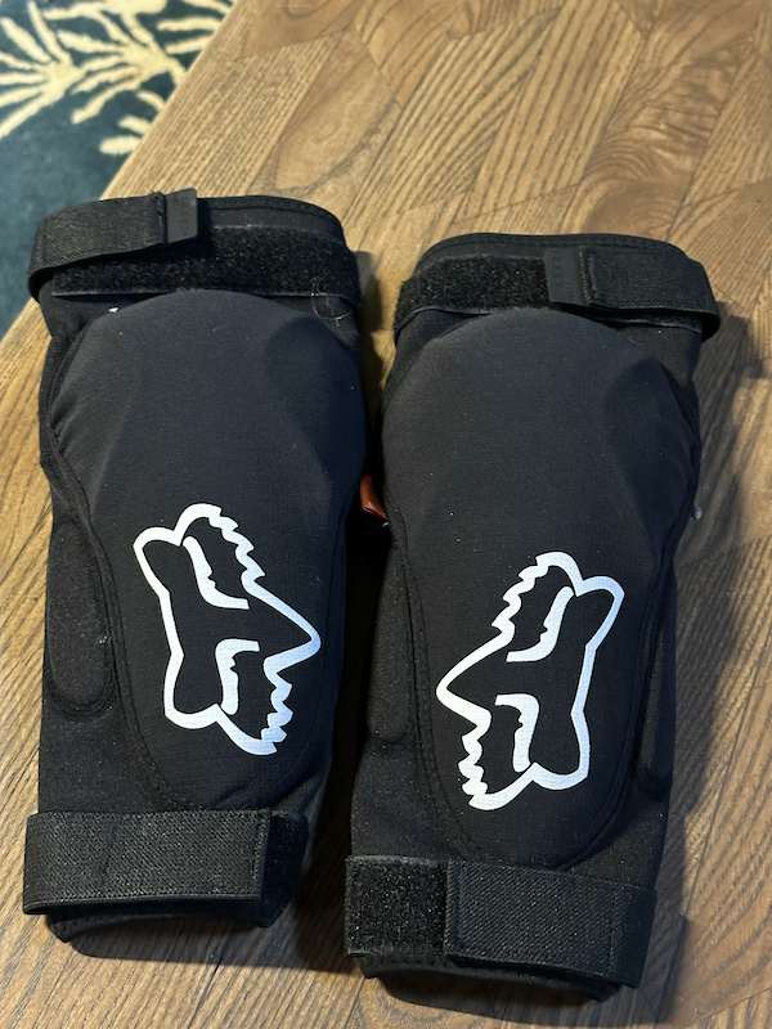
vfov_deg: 39.7
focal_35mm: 48
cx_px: 386
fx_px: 1427
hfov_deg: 30.3
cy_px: 514
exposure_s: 1/24
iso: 640
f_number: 1.78
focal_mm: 6.86
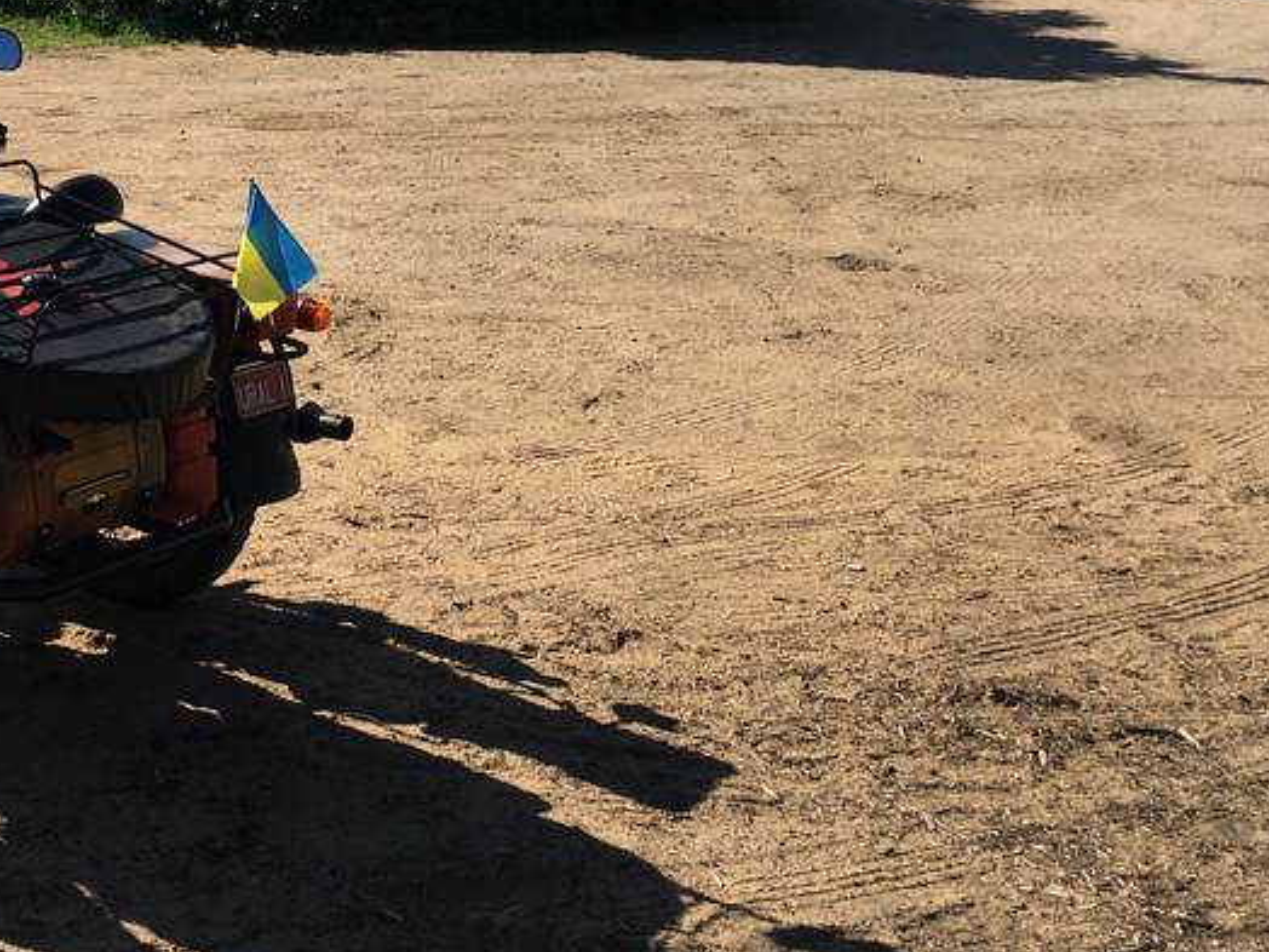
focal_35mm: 59
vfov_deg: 24.5
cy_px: 240
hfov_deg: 31.4
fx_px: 2163
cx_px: 168
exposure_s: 1/2404
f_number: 2.2
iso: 25
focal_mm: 4.15
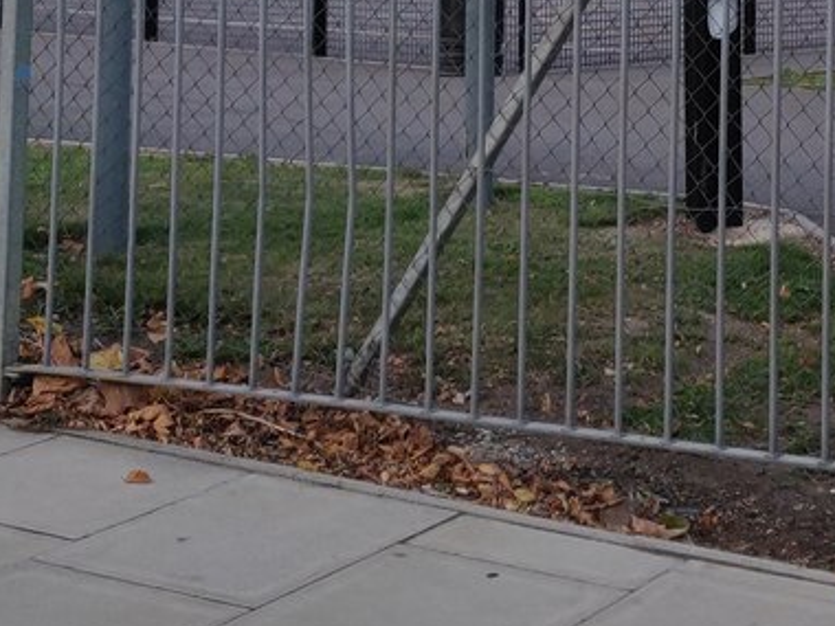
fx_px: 1906
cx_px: 1053
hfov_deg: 22.4
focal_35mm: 79
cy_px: -200
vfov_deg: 17.4
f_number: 1.7
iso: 100
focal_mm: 4.25
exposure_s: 1/286
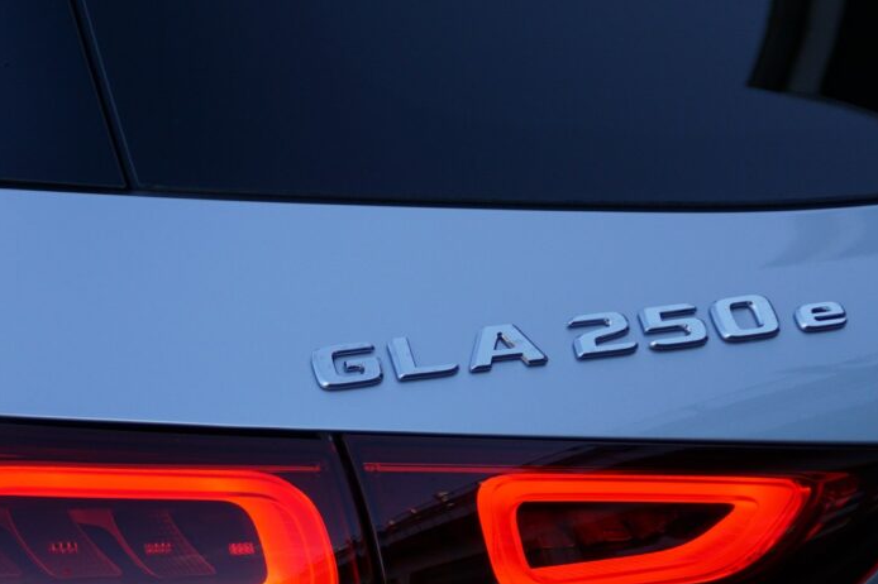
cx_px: 348
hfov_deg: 5.6
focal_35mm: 368
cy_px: 447
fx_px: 8968
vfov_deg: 3.7
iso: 250
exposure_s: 1/250
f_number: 6.3
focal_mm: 135
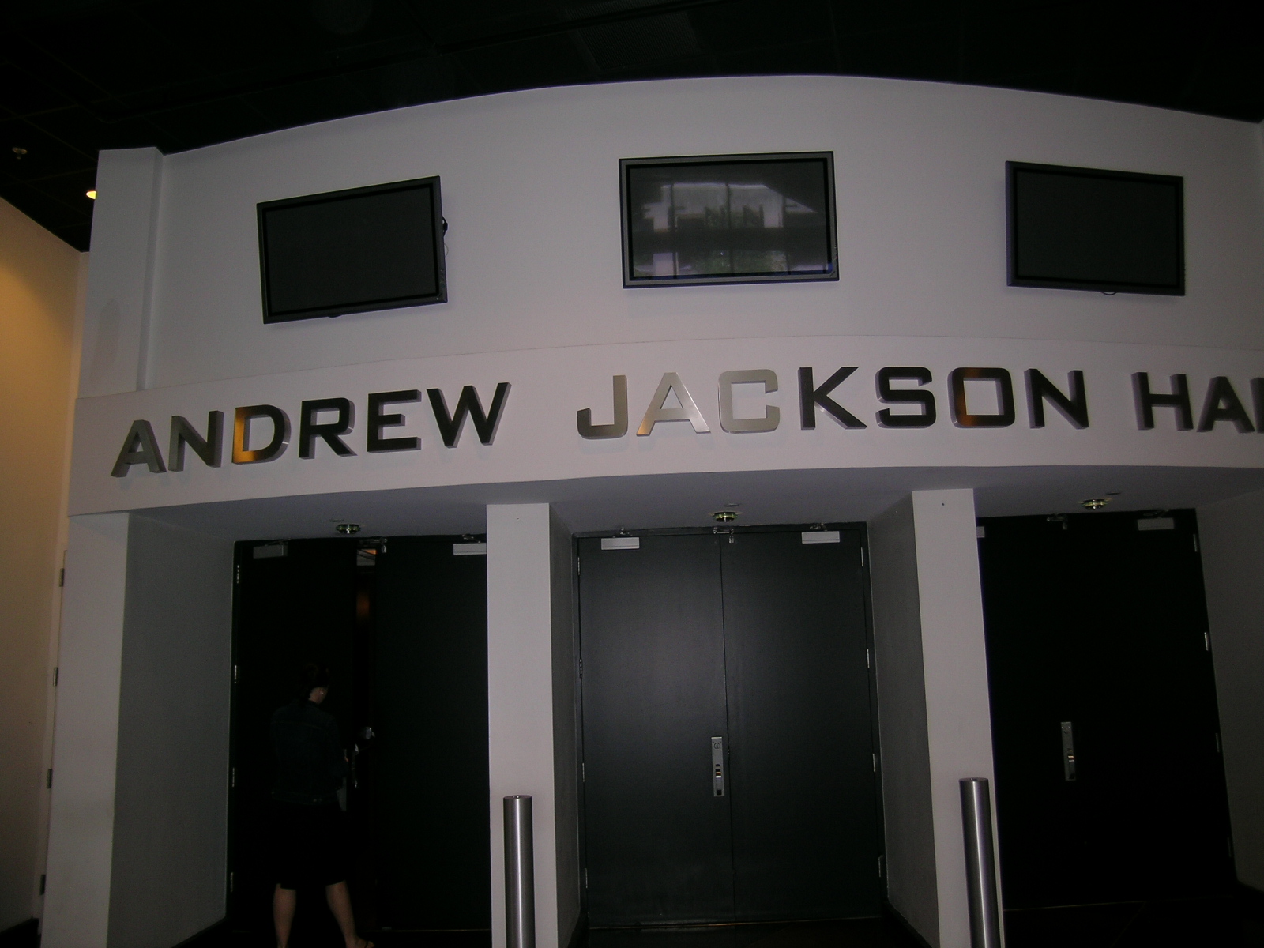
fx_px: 1022
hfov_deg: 63.4
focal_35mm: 28
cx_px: 632
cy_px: 474
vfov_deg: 49.7
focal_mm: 5.8
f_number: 2.8
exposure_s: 1/60.1
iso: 54
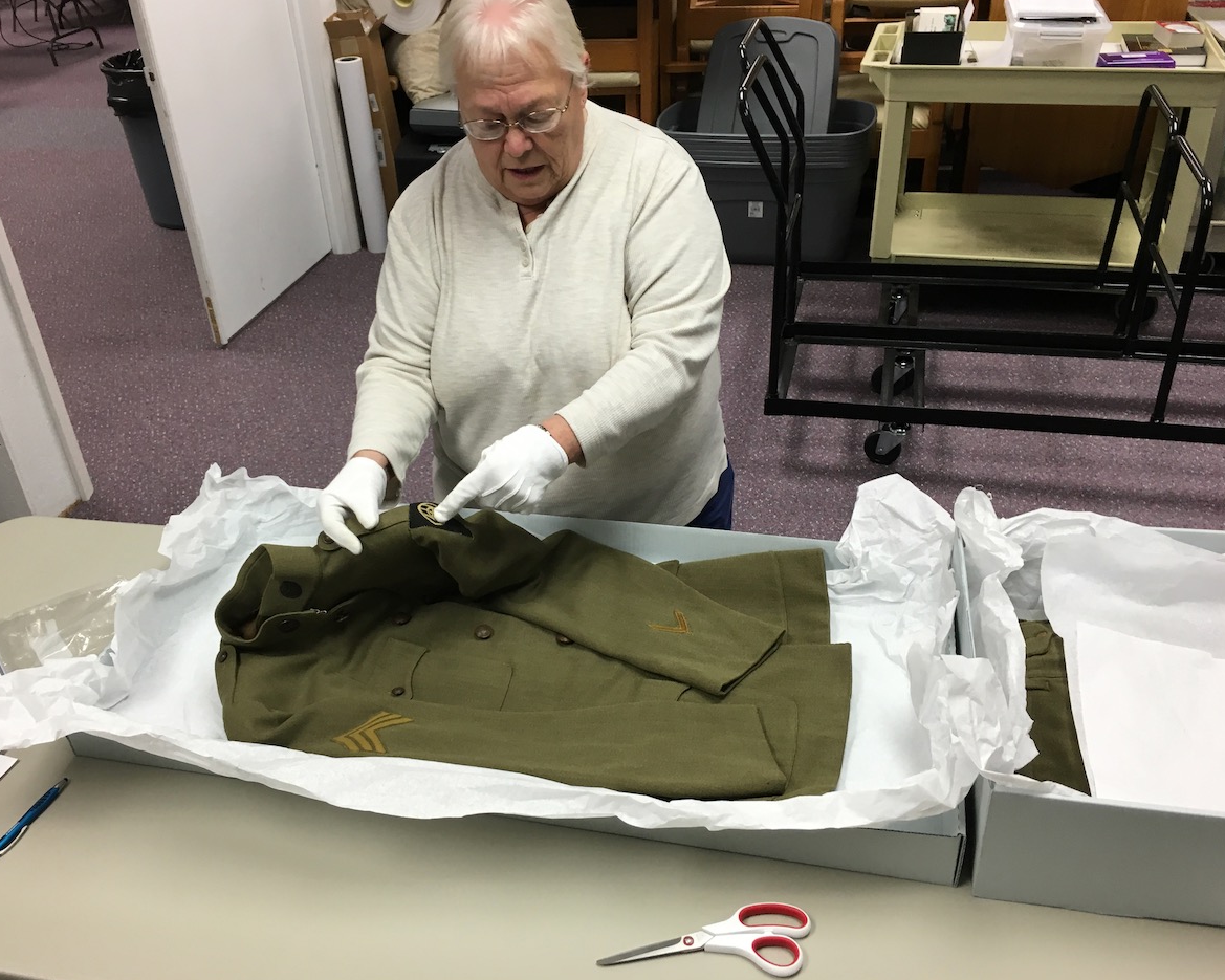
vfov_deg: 47.1
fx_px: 1124
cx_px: 560
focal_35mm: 31
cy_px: 486
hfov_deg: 57.1
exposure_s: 1/30
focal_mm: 4.15
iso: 32
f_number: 2.2
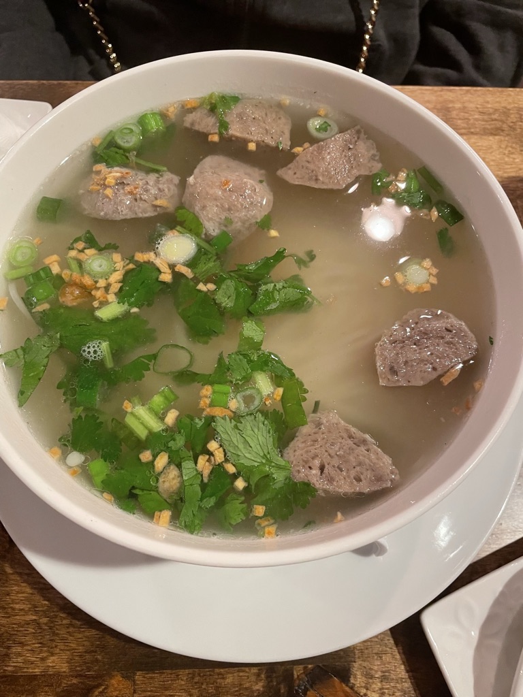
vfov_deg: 67.3
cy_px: 348
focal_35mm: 26
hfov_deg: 53.1
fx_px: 524
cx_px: 262
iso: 500
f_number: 1.6
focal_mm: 4.2
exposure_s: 1/30
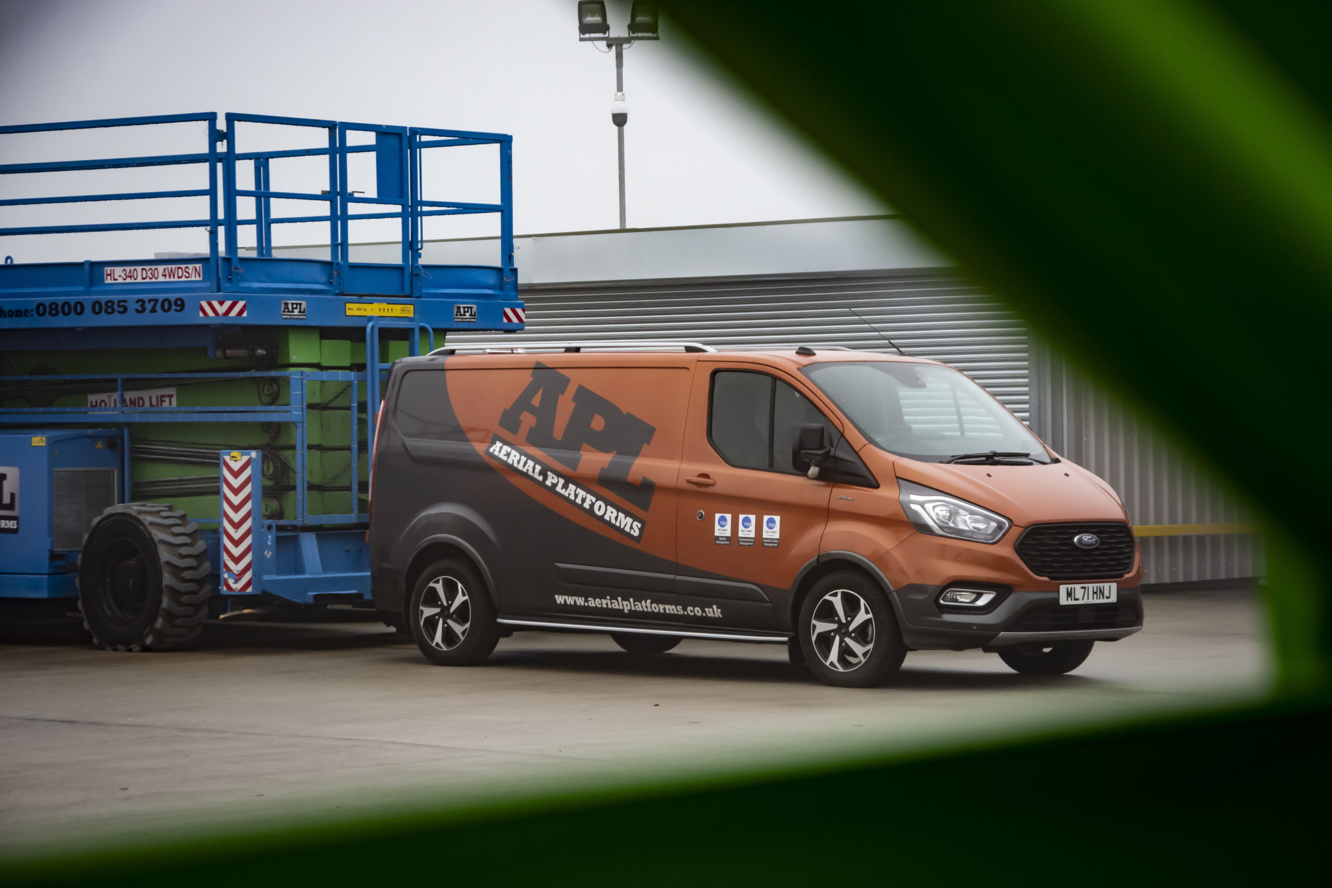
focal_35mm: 105
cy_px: 444
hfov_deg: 19.5
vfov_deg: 13.0
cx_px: 666
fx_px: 3885
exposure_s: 1/125
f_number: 6.3
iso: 800
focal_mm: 70
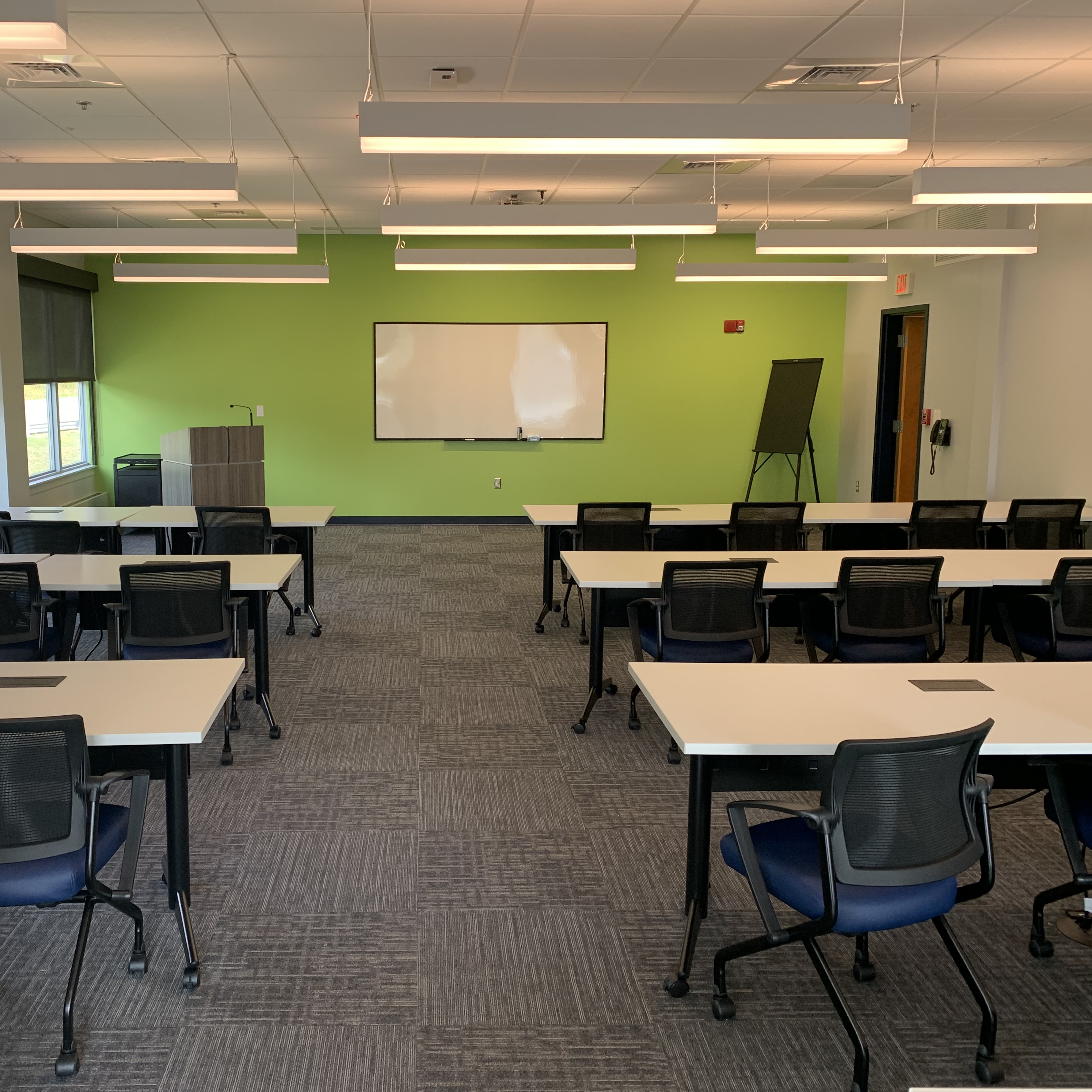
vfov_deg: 52.5
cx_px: 464
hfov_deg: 52.3
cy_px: 542
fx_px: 1106
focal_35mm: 31
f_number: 1.8
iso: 64
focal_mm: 4.25
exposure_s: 1/121
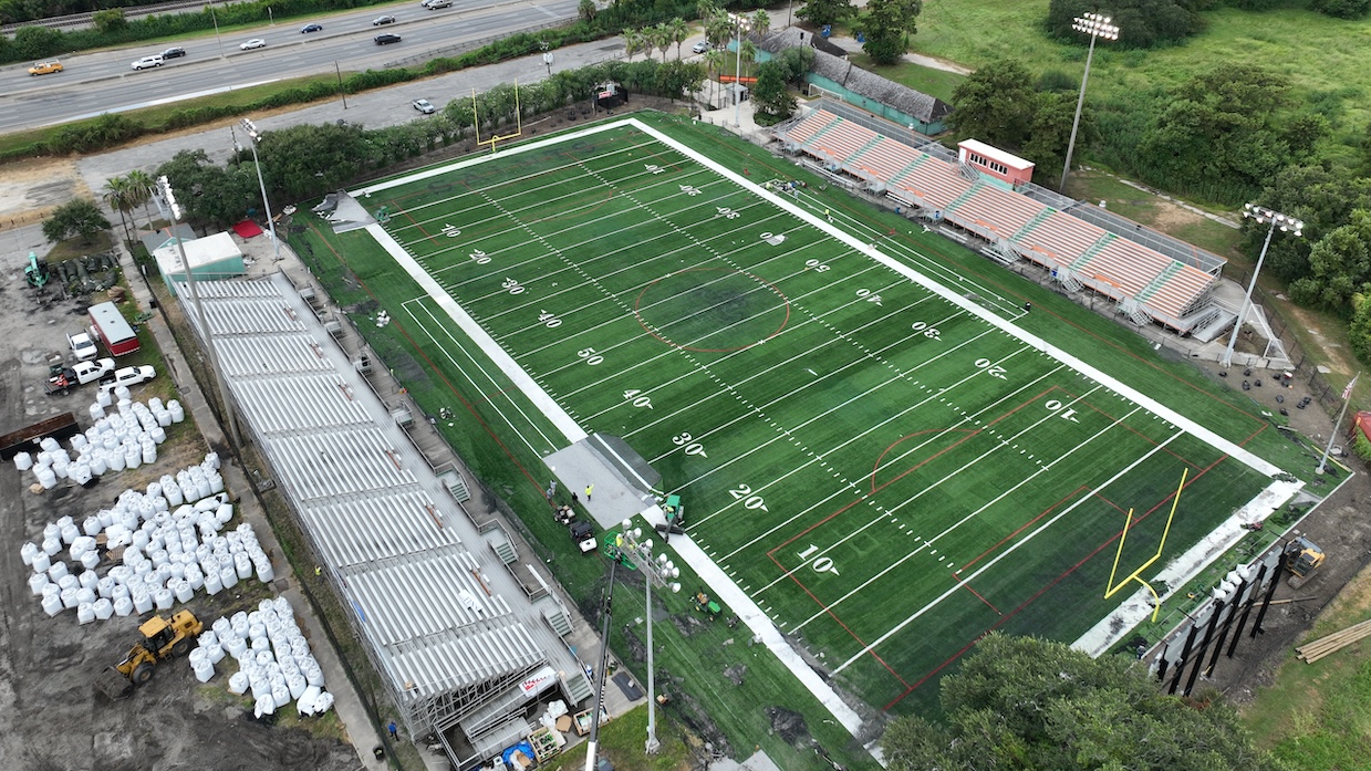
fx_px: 982
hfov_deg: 69.9
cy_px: 267
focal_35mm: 27
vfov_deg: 42.4
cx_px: 683
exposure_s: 1/500
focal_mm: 12.29
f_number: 2.8
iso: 100
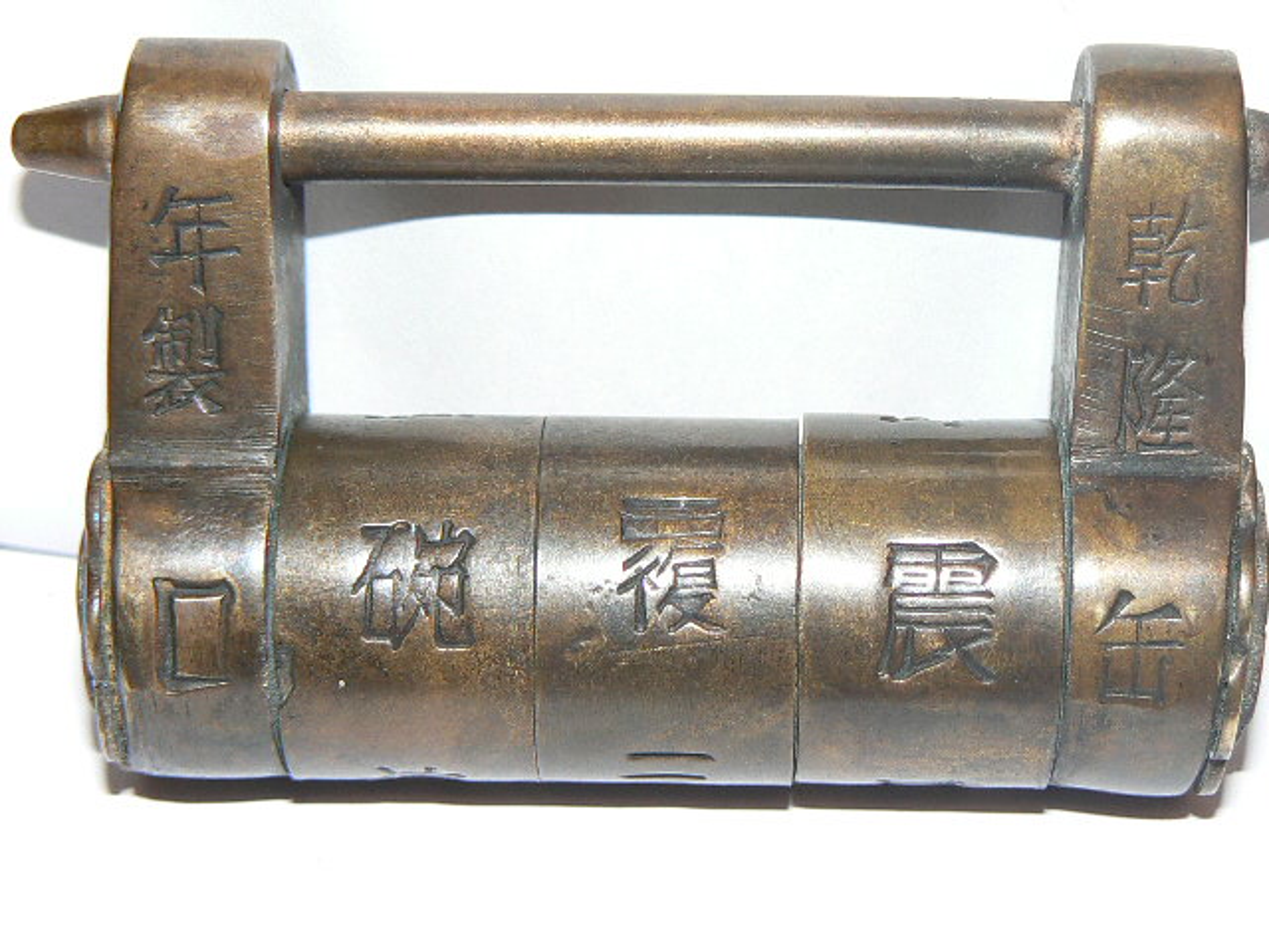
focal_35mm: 83
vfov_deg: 17.8
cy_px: 476
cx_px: 634
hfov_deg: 23.6
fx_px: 3043
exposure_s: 1/30
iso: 100
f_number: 3.2
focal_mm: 10.2
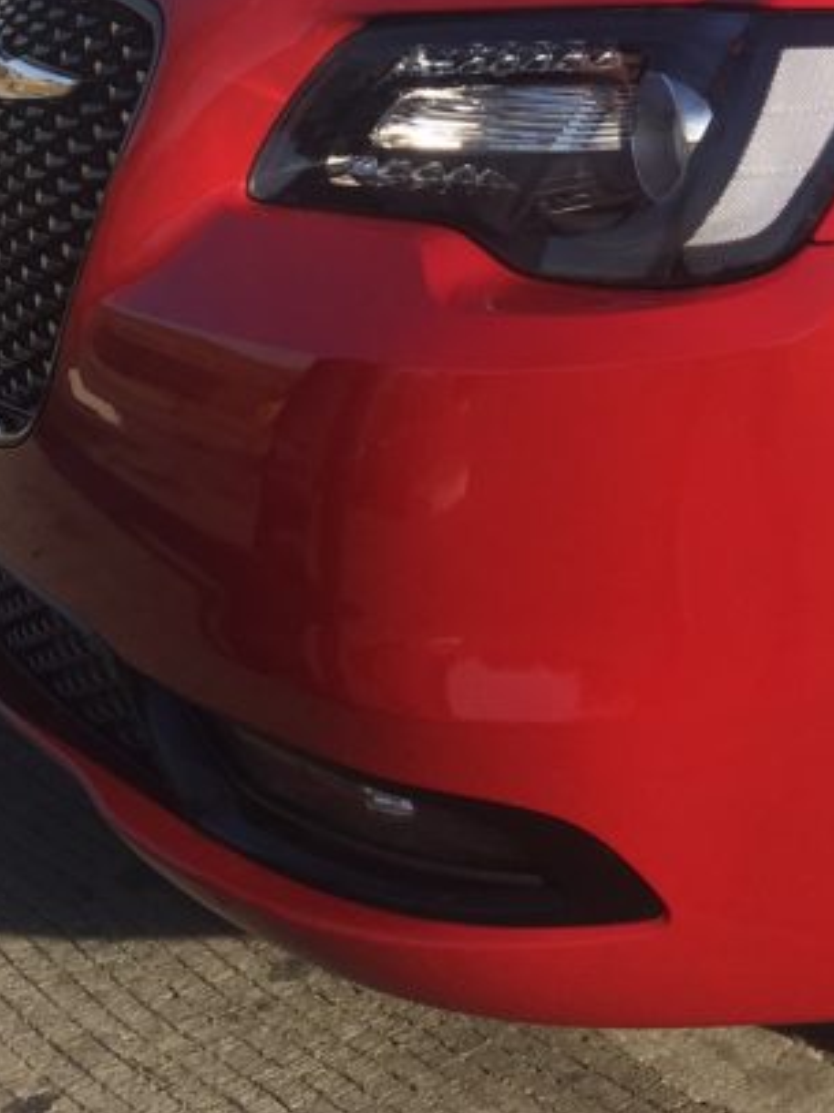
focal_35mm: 73
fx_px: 2346
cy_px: -197
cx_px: 946
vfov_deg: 24.4
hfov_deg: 19.2
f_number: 2.2
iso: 25
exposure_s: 1/1261
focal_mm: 4.15
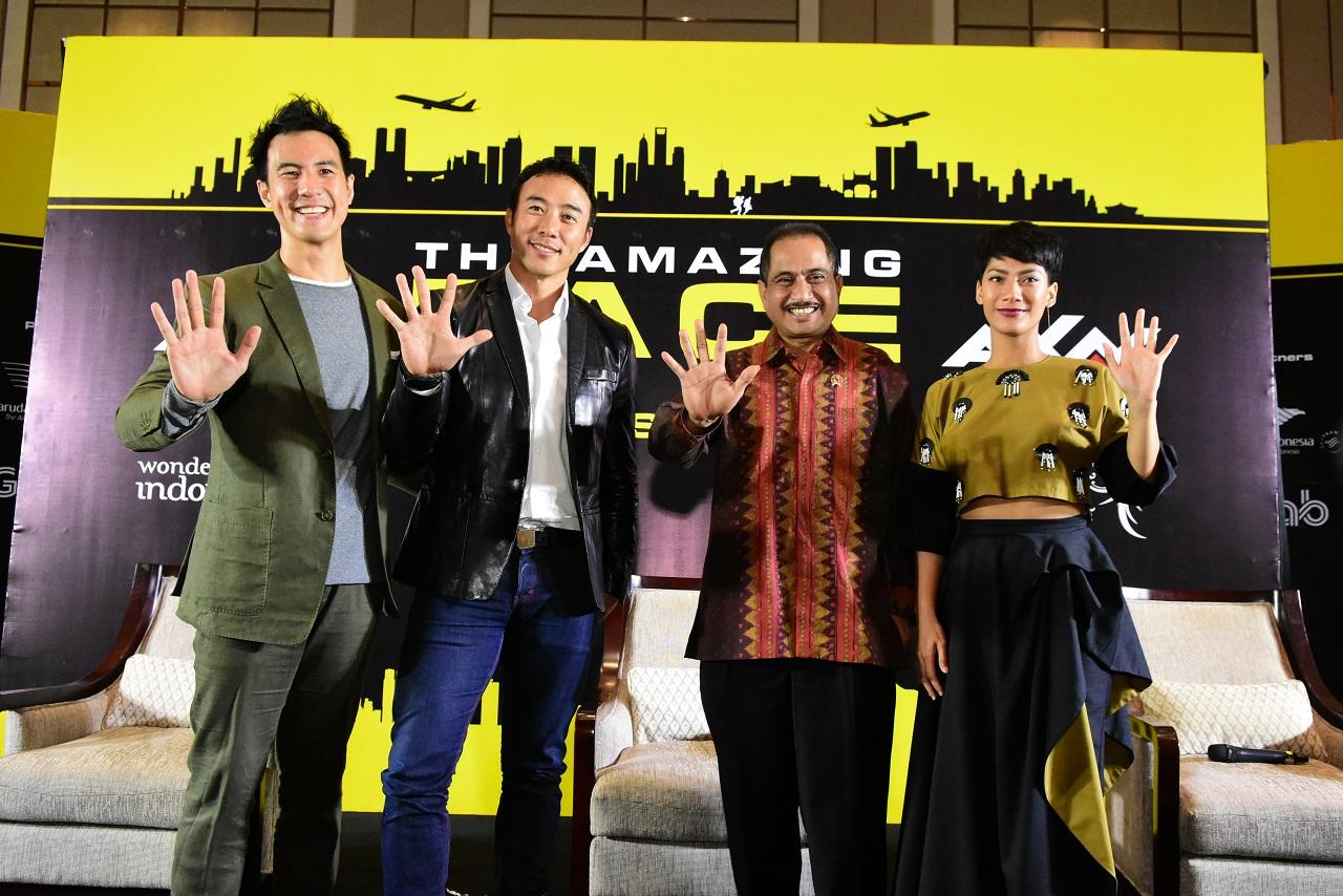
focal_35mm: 30
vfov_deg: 43.6
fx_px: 1119
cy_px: 448
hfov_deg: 61.9
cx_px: 672
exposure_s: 1/160
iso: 4000
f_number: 4.5
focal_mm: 20
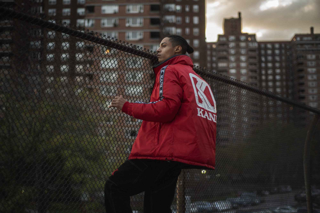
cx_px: 160
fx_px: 445
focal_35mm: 50
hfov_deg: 39.6
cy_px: 106
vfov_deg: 27.0
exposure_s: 1/400
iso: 250
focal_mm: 50
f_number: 2
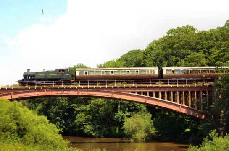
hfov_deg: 41.5
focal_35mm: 48
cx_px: 117
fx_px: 302
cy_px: 88
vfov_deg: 28.1
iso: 100
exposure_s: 1/100
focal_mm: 27
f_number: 7.1
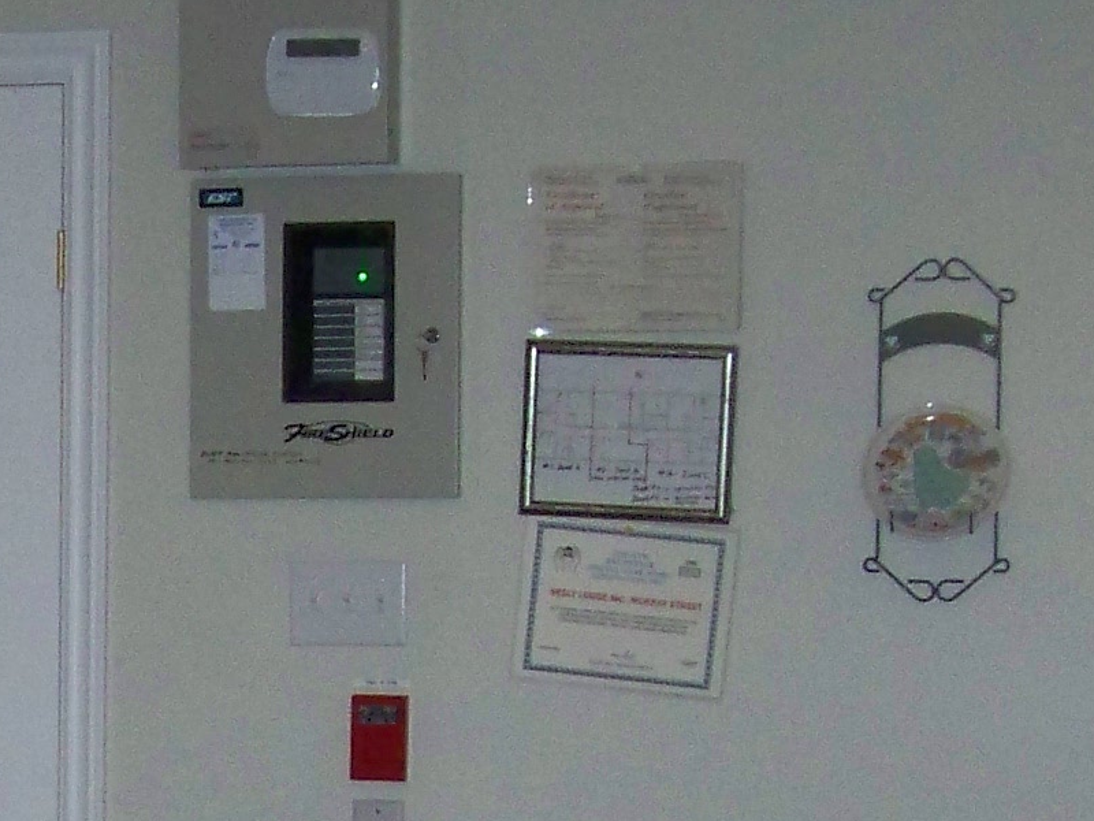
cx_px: -123
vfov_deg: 9.9
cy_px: 1111
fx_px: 4614
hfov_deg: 13.2
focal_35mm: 146
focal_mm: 6.3
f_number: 2.8
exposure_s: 1/30
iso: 200
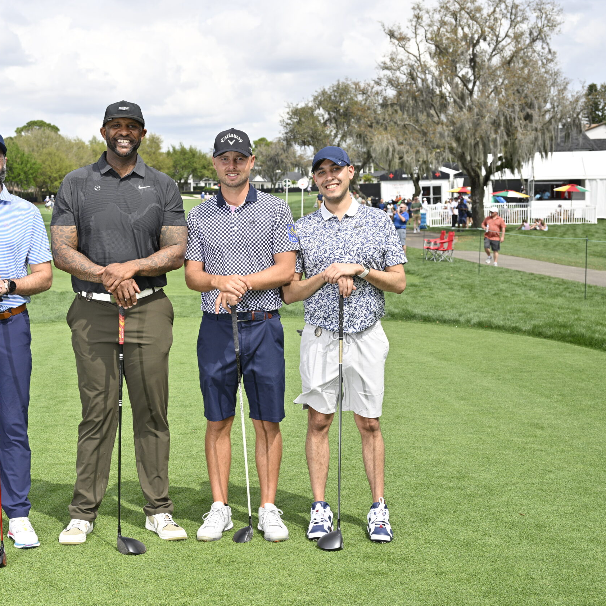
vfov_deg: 27.7
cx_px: 150
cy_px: 301
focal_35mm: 62
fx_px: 1228
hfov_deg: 27.3
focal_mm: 48
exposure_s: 1/200
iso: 64
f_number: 7.1
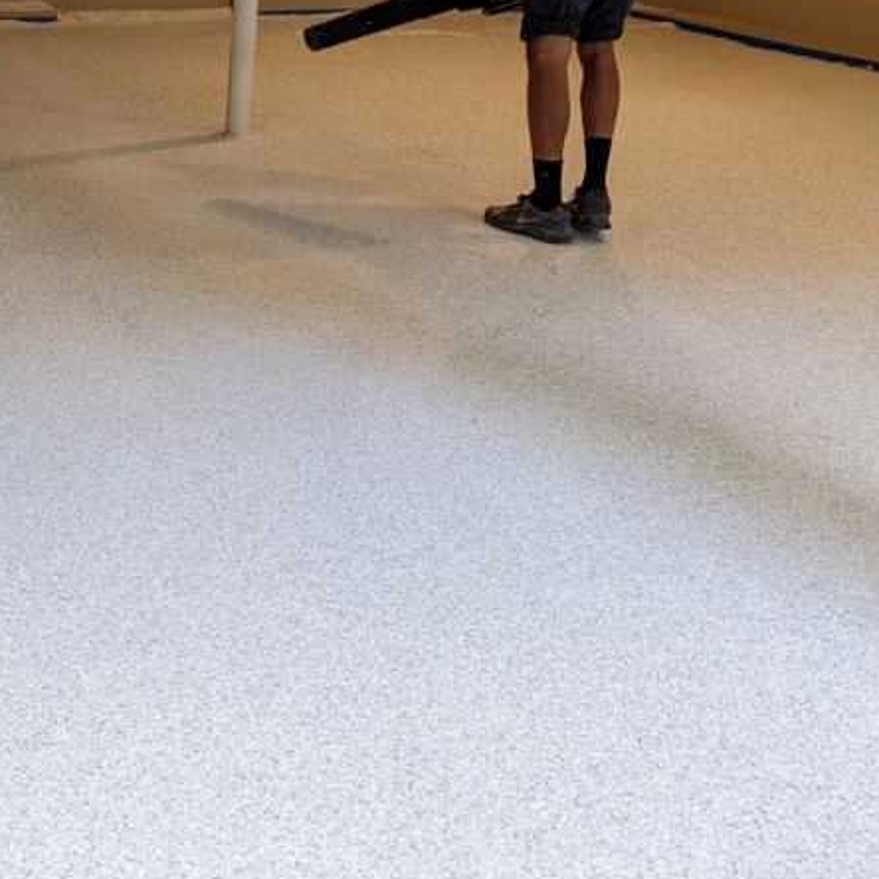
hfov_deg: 32.8
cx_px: 73
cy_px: 231
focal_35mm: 49
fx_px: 1408
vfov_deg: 34.0
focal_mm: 6.81
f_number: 1.85
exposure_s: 1/120
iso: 348
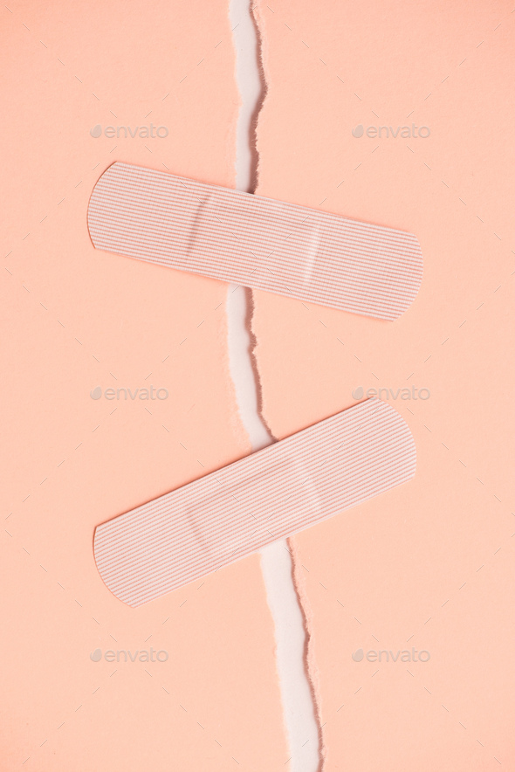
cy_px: 386
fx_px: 2251
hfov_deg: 13.1
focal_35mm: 105
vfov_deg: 19.5
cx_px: 258
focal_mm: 105
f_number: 9
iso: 320
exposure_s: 1/125
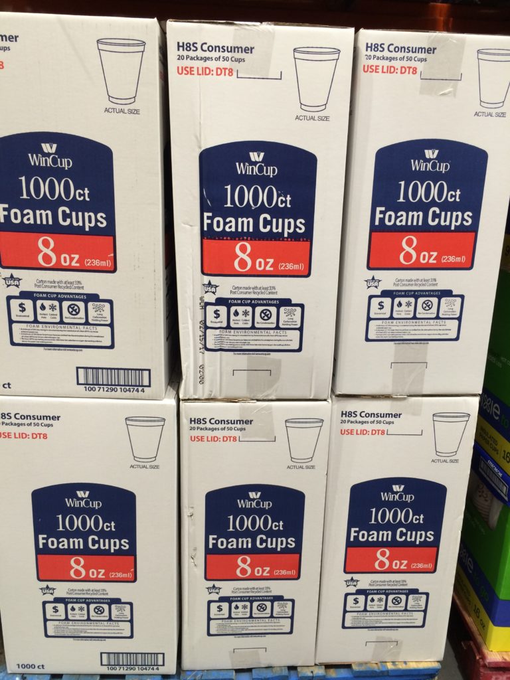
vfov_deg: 61.7
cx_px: 255
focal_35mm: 29
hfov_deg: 48.2
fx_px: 570
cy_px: 340
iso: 100
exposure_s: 1/33
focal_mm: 4.15
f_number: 2.2
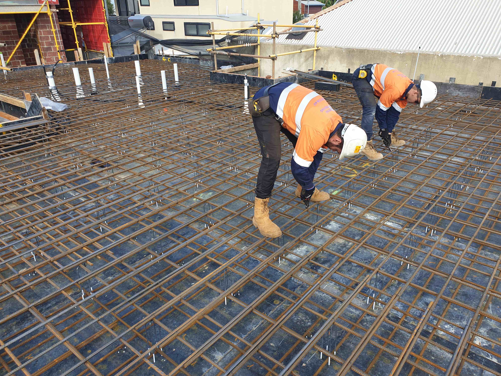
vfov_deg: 53.1
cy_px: 188
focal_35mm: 26
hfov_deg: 67.3
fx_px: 376
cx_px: 250
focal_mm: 4.3
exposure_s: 1/422
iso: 50
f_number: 2.4
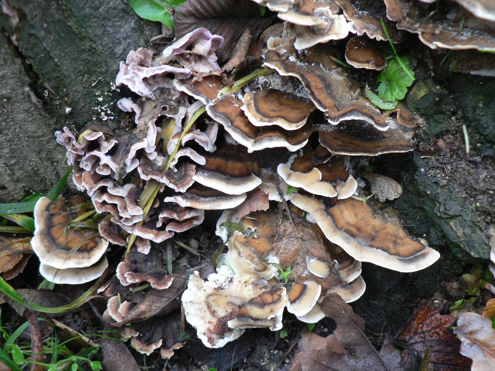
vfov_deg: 39.7
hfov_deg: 51.4
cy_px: 186
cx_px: 248
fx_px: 515
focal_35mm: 36
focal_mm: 6
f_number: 2.8
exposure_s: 1/40
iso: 200
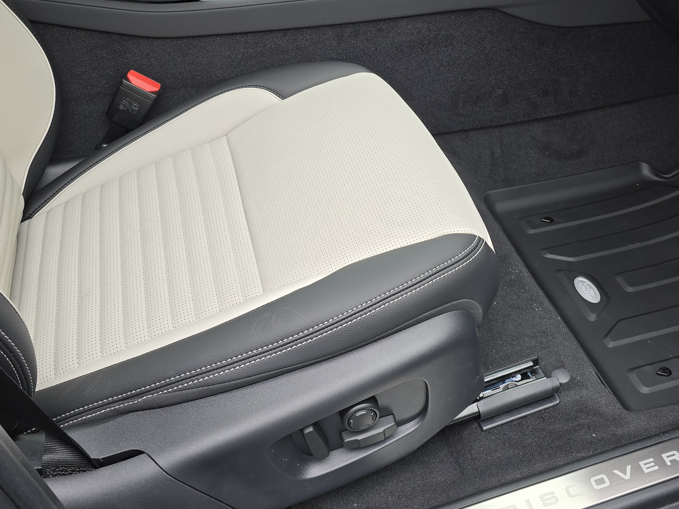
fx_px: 765
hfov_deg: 47.7
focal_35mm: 39
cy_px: 111
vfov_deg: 35.8
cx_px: 384
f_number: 1.7
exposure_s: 1/180
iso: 32
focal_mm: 6.3
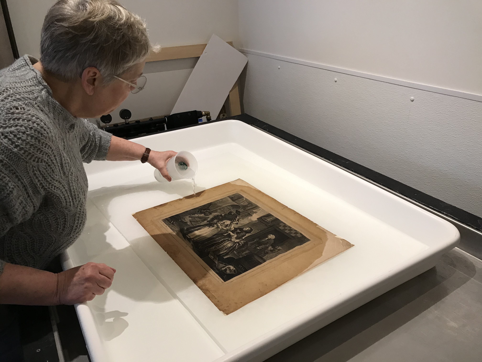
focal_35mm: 28
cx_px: 241
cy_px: 181
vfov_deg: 49.7
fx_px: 390
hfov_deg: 63.4
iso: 40
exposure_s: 1/20
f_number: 1.8
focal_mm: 3.99
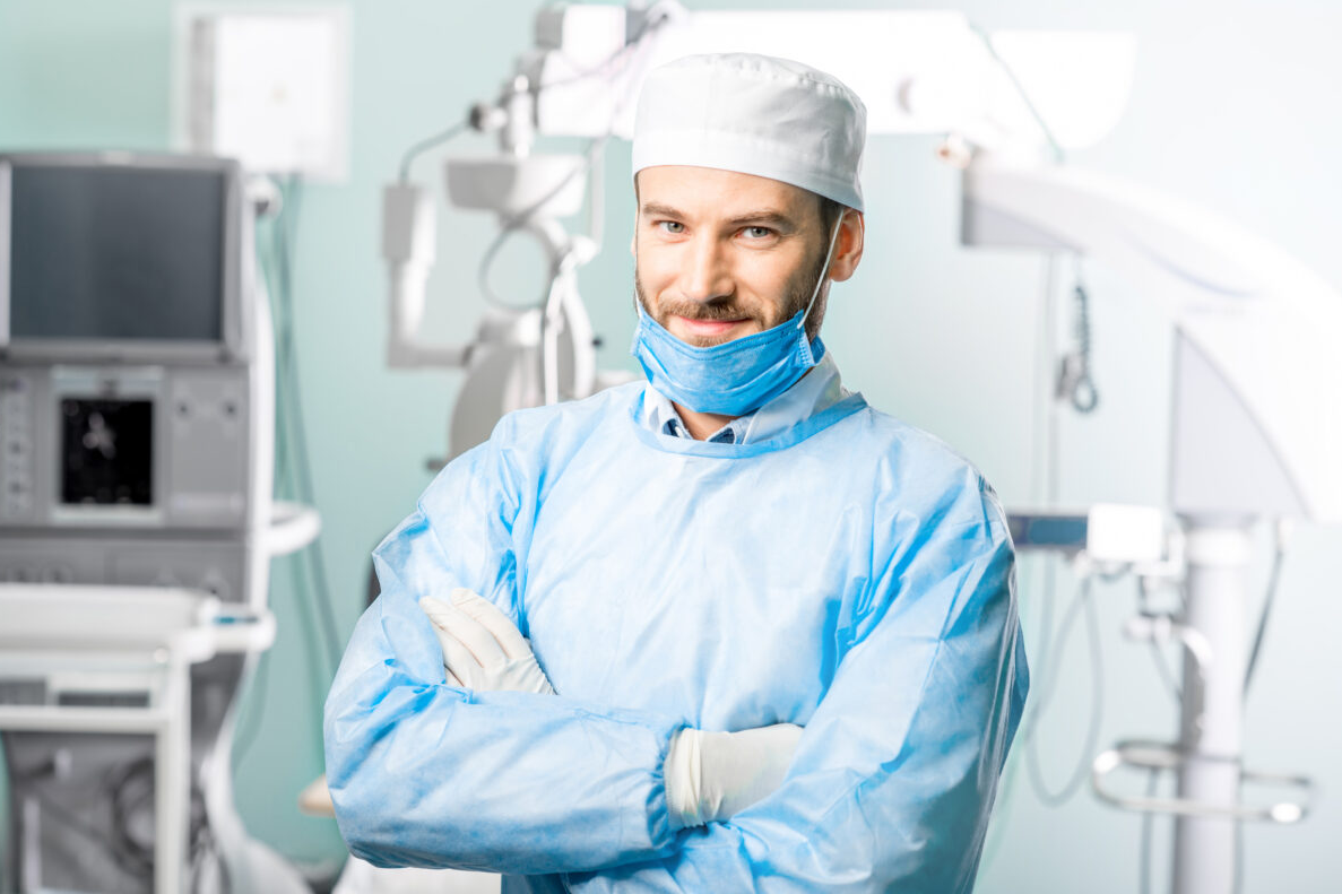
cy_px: 452
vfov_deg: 15.9
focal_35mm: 86
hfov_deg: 23.6
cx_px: 672
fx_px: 3205
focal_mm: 85
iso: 100
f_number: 4
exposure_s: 1/200
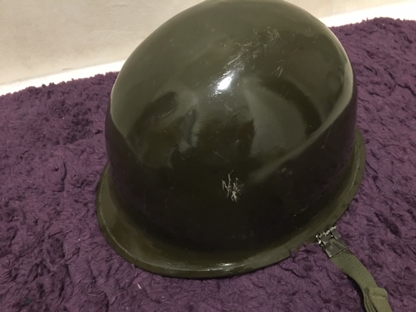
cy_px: 156
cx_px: 208
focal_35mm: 29
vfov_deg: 48.2
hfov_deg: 61.7
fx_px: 349
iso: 400
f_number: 2.2
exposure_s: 1/17
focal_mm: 4.15
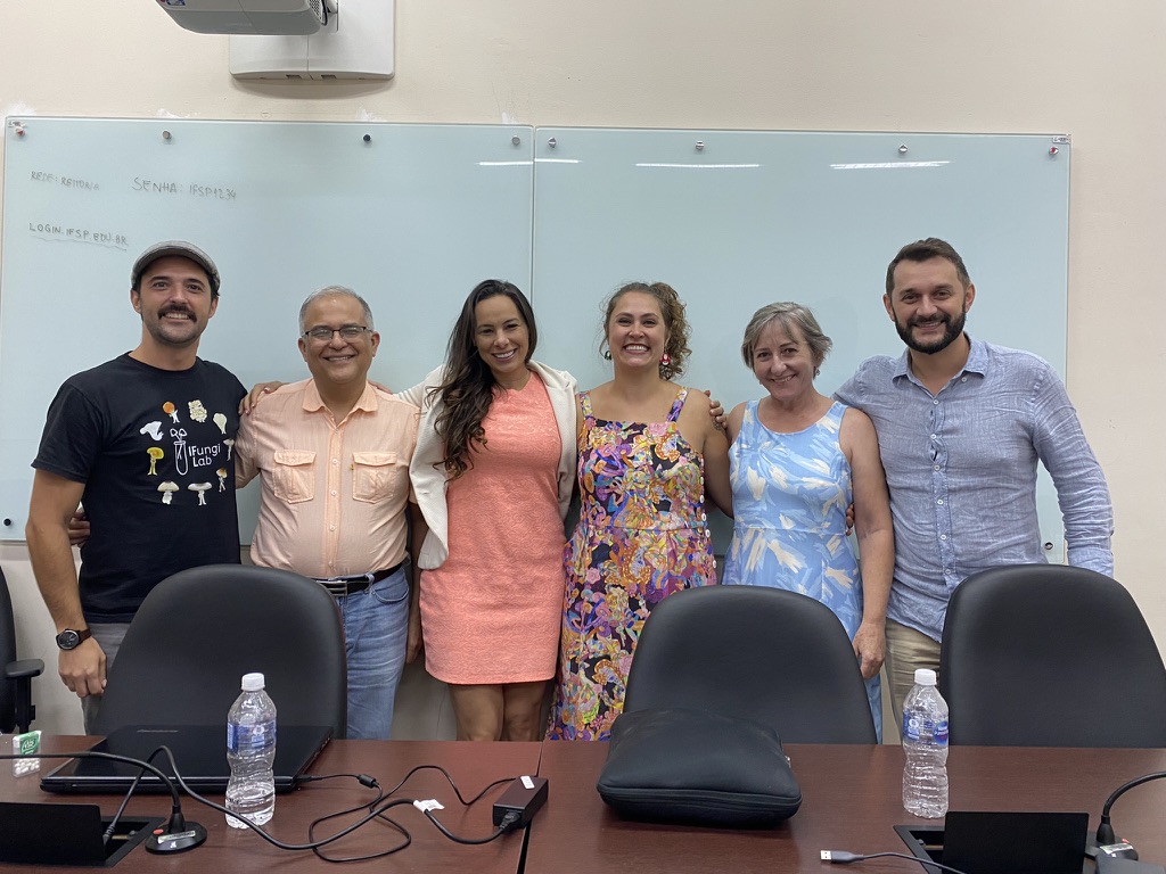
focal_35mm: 26
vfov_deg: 53.1
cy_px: 437
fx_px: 876
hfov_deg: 67.3
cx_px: 583
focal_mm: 4.25
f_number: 1.8
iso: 100
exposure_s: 1/60
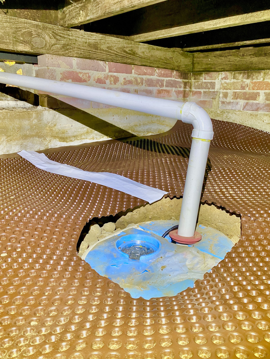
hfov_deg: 53.1
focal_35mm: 26
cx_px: 135
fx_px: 270
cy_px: 180
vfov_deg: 67.3
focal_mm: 4.25
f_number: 1.8
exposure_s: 1/49
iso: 200
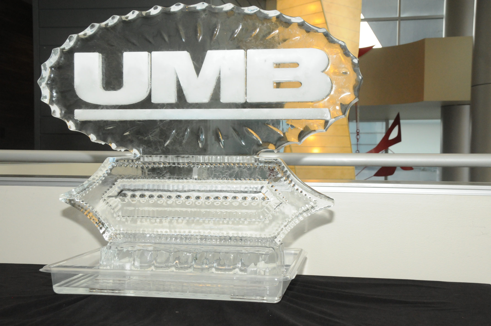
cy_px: 163
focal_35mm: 44
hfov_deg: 45.0
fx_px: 593
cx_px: 246
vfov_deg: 30.8
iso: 1600
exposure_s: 1/250
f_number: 7.1
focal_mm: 29
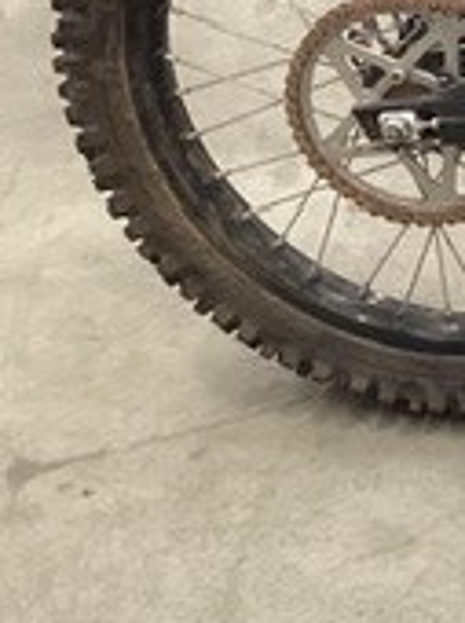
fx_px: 2101
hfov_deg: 10.7
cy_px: -183
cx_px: 1142
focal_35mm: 117
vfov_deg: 16.0
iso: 200
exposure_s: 1/50
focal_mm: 3.3
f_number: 2.4
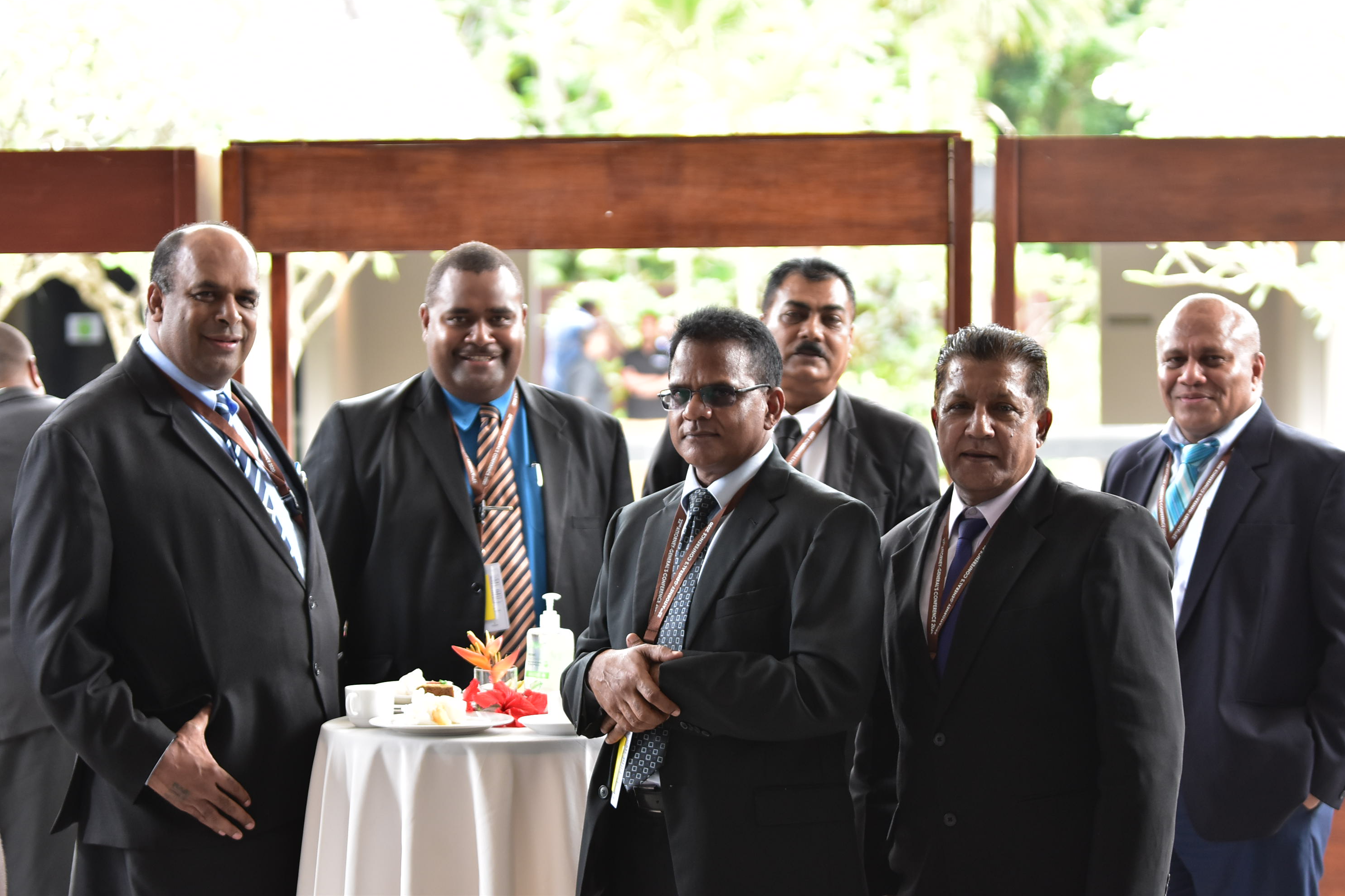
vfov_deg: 12.9
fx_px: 3960
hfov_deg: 19.3
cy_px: 443
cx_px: 671
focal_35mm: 106
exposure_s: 1/320
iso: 800
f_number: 2.8
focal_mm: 70
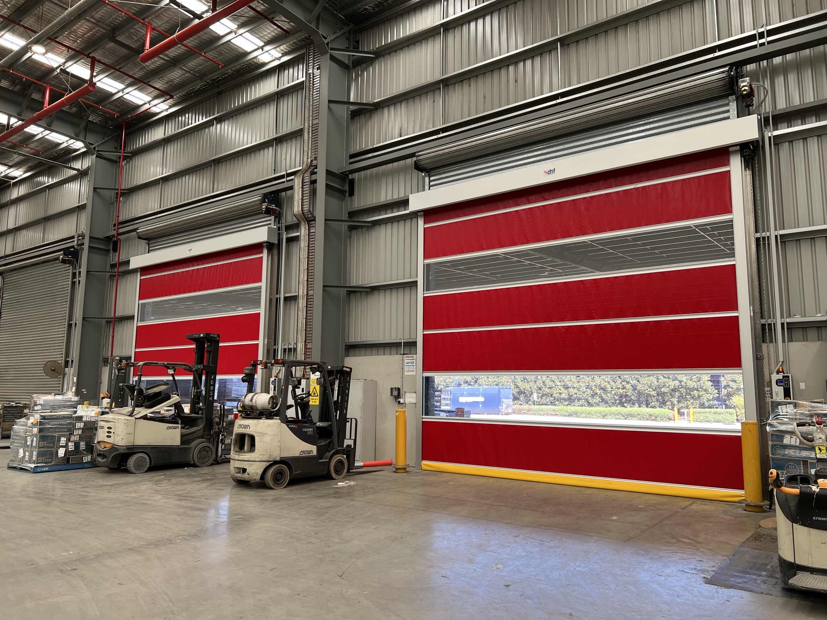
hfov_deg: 67.3
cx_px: 414
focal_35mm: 26
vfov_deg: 53.1
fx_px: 621
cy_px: 310
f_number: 1.5
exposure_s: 1/206
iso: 50
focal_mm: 5.7
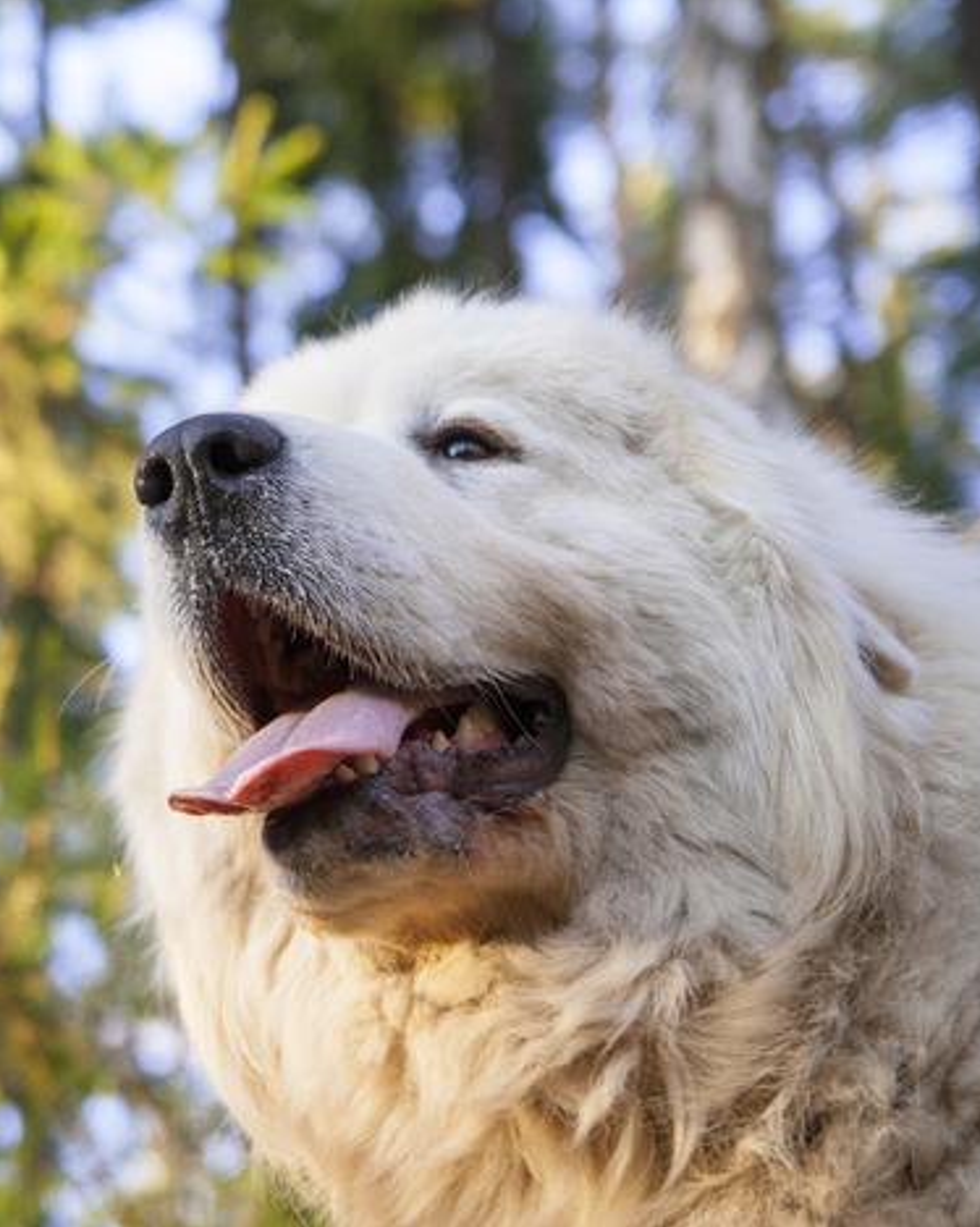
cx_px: 123
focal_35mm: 106
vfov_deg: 18.1
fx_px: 3846
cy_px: 612
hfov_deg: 14.4
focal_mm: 50
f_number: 3.2
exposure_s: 1/100
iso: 100
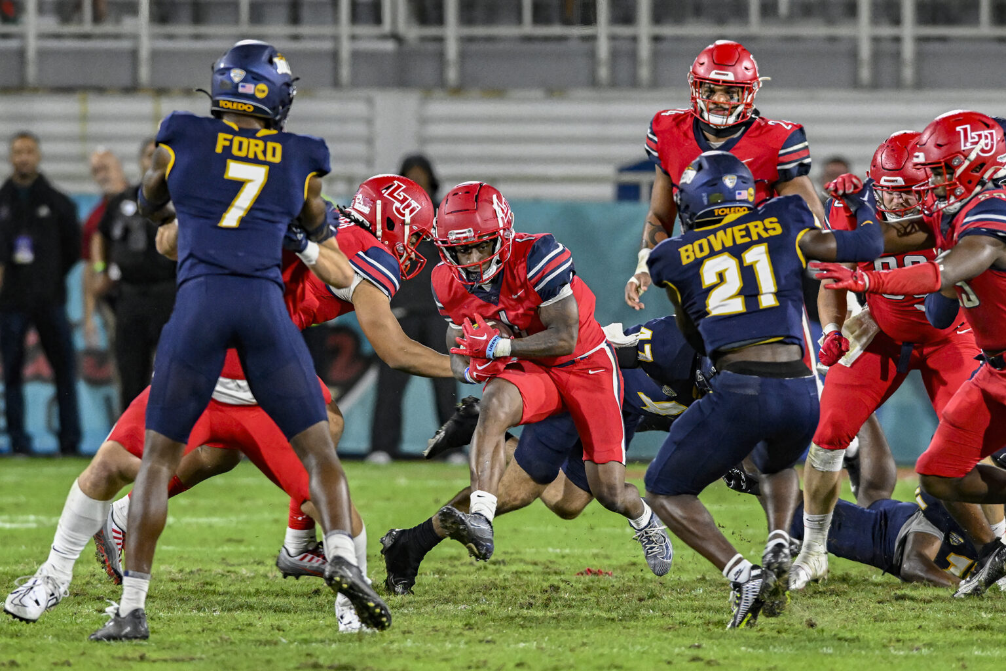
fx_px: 16765
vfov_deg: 2.3
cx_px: 503
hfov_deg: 3.4
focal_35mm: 600
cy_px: 336
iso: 6400
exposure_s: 1/1250
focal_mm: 400
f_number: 4
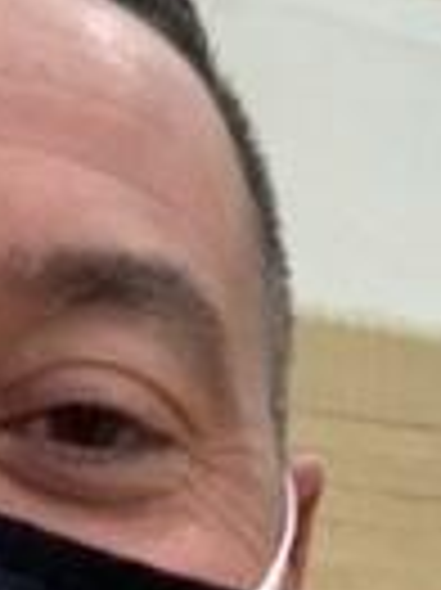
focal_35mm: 156
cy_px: -225
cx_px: 693
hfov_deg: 9.2
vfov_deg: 12.2
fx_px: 2654
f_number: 2.2
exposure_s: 1/60
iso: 160
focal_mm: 2.87
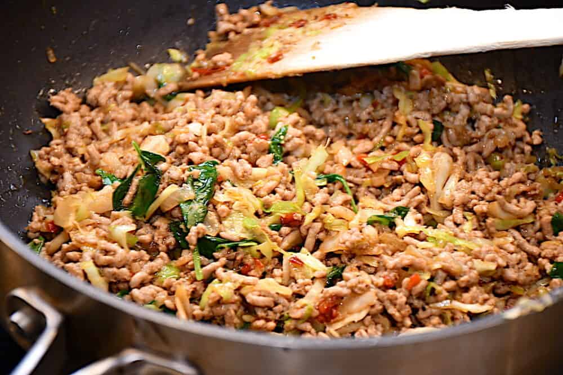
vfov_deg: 11.4
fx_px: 1877
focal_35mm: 120
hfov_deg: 17.1
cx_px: 282
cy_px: 188
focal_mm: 80
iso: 900
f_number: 5.3
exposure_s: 1/60
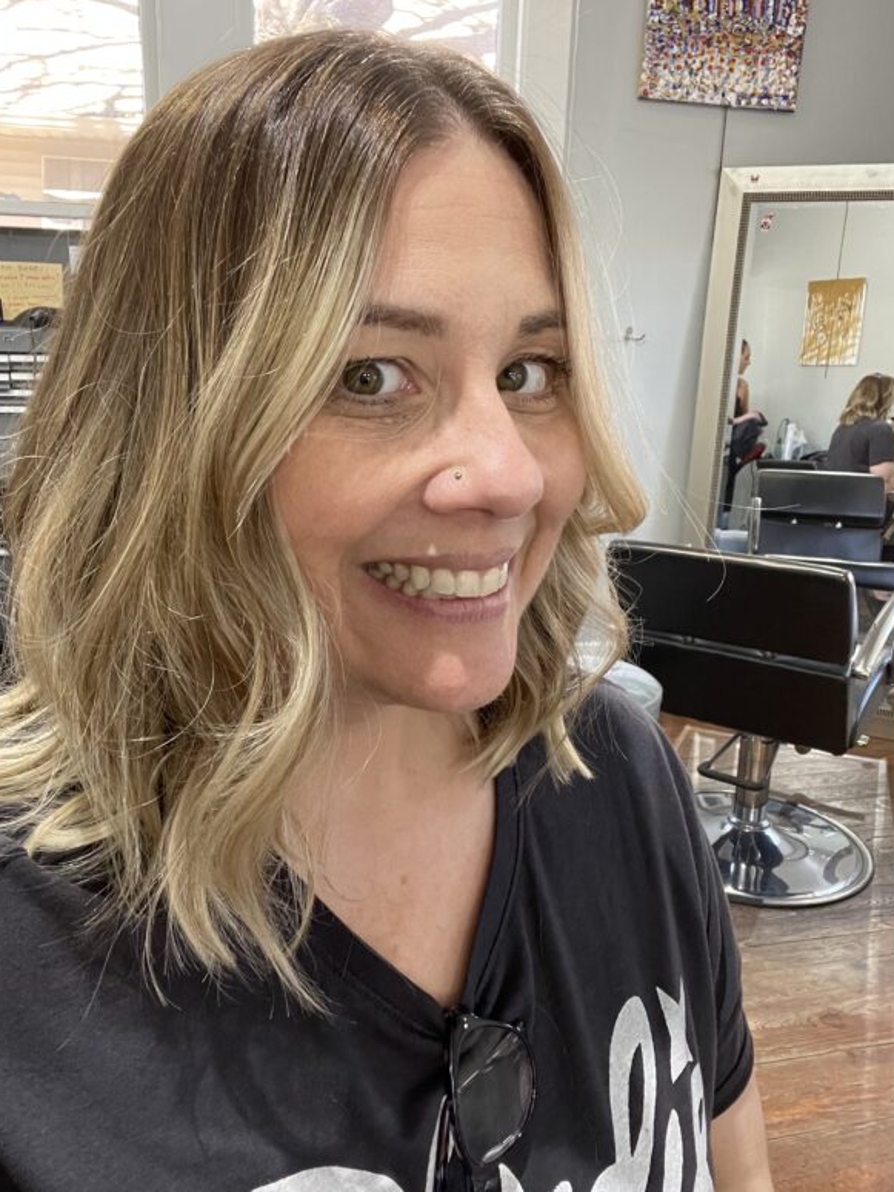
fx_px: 1067
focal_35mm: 31
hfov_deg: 45.5
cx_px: 442
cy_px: 588
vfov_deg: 58.3
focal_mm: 2.71
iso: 250
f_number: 2.2
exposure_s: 1/60
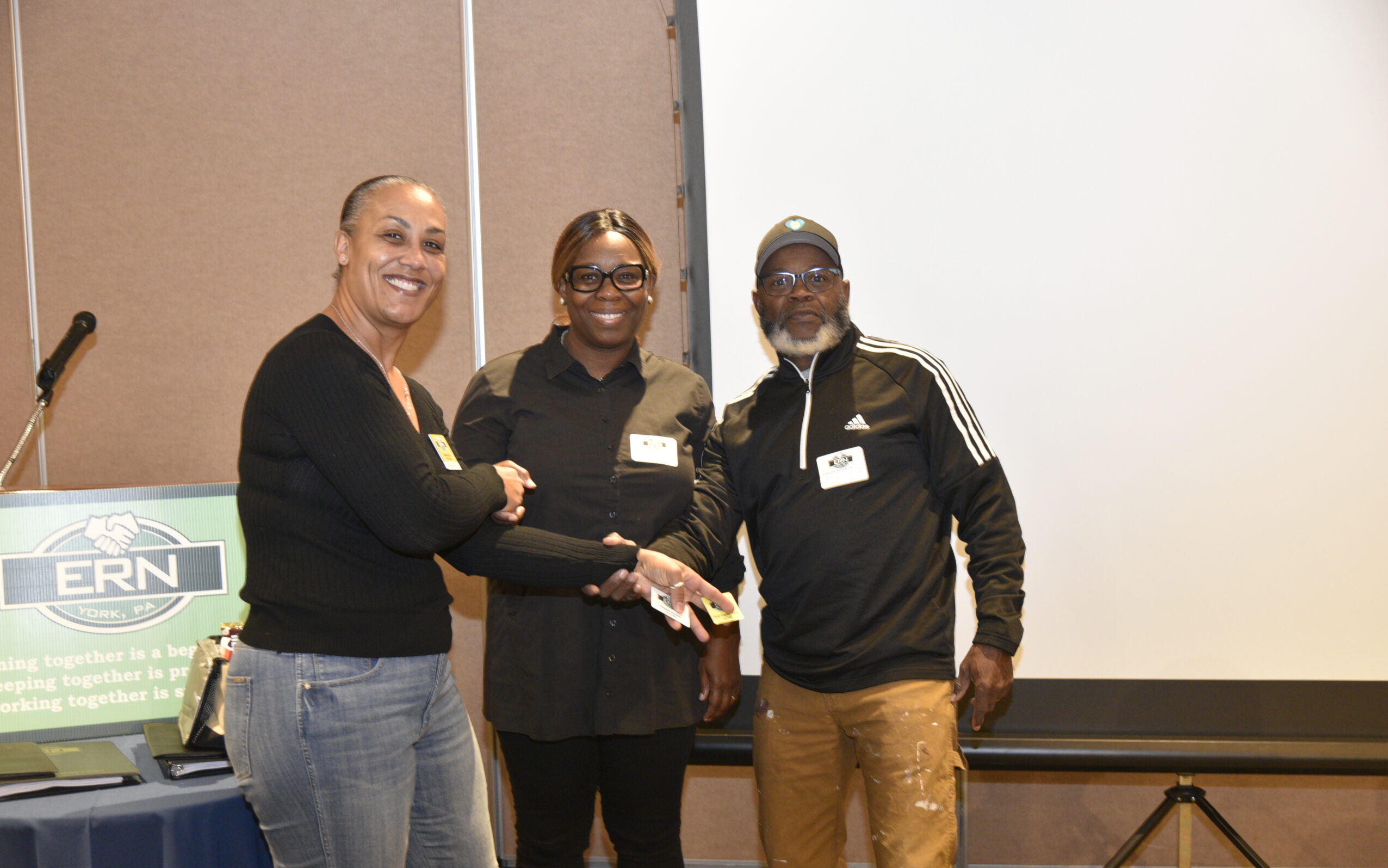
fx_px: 1702
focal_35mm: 45
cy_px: 460
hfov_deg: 44.4
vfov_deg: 28.6
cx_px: 692
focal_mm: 44
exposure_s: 1/60
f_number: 4
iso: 2200
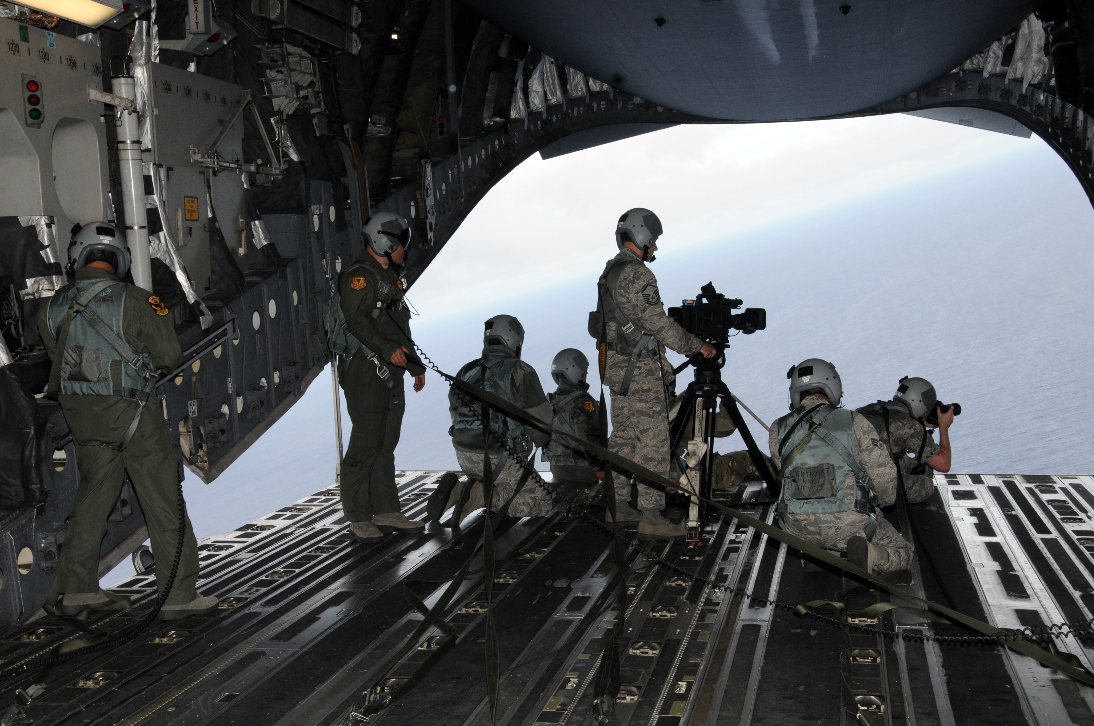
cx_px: 547
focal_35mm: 48
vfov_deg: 28.0
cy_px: 363
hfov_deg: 41.2
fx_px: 1457
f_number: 14
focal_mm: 32
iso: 500
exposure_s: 1/250
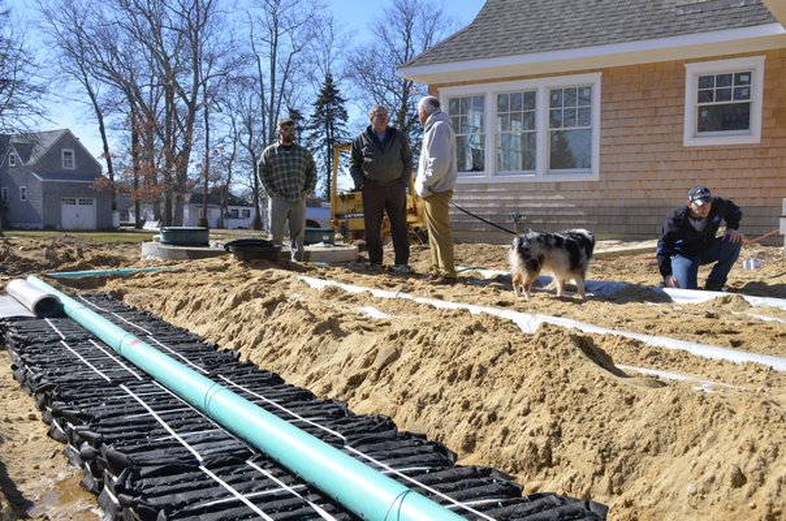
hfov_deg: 53.2
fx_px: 784
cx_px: 393
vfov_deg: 36.7
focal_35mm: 36
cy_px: 260
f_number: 9
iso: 125
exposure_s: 1/250
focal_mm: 24
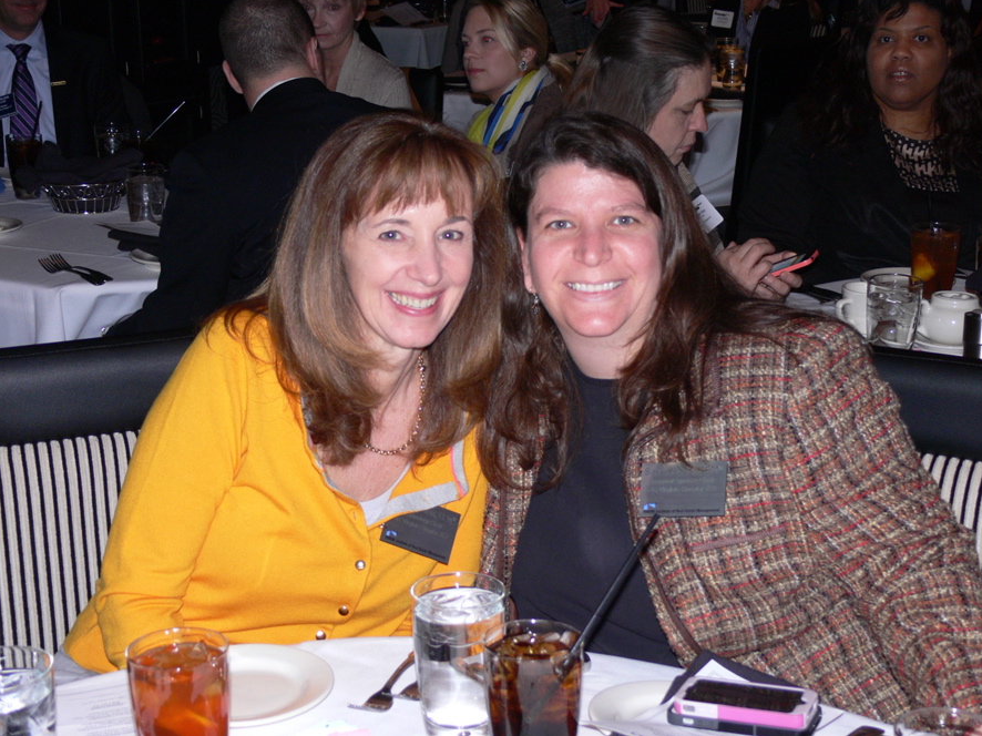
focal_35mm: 63
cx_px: 498
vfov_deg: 23.3
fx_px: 1787
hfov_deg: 30.7
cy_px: 363
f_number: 3.2
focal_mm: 13
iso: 100
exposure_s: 1/30
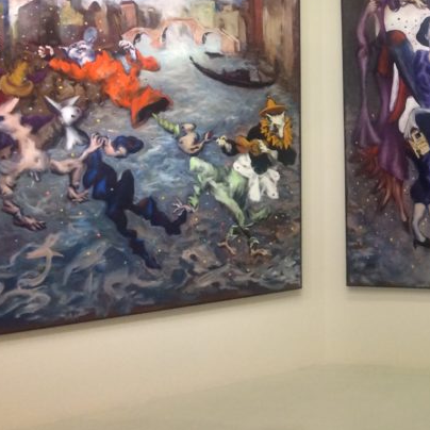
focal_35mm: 65
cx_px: 480
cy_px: 102
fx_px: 914
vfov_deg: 26.1
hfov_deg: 24.6
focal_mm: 4.15
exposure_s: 1/33
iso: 160
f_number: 2.2
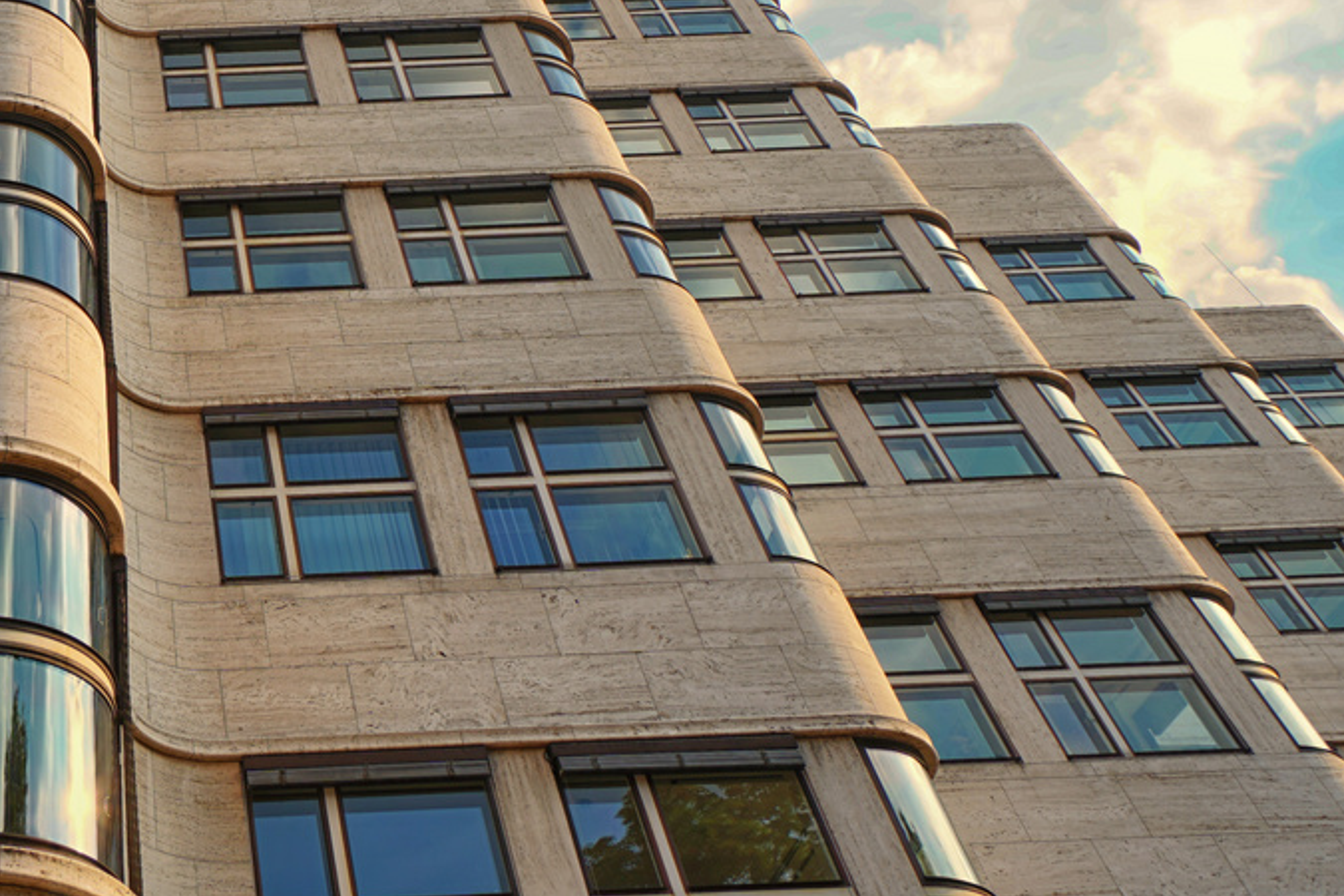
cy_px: 80
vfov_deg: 34.7
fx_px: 1344
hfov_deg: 47.0
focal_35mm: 36
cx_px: 100
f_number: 8
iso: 100
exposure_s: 1/250
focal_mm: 10
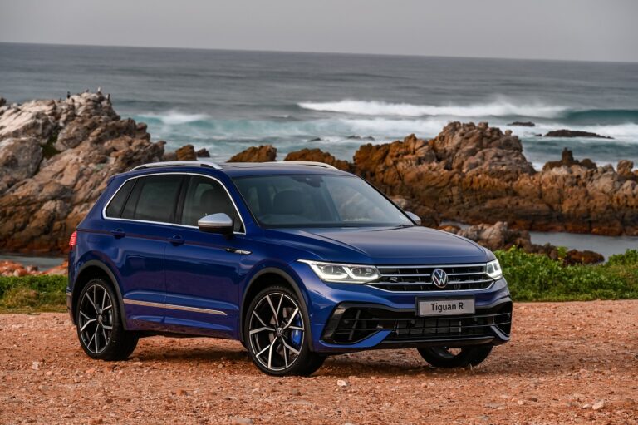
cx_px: 319
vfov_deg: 10.5
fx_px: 2302
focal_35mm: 130
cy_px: 212
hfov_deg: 15.8
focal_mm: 130
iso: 125
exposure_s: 1.3
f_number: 9
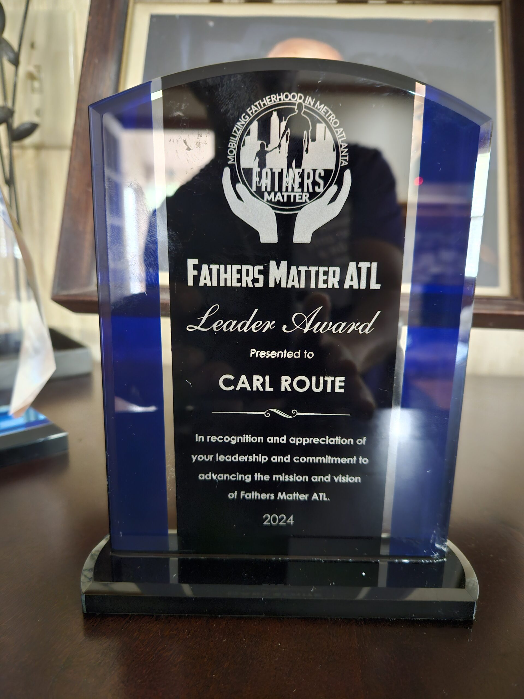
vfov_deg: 73.9
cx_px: 262
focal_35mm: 23
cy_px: 350
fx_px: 464
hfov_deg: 58.9
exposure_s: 1/15
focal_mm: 5.4
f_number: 1.8
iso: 1250
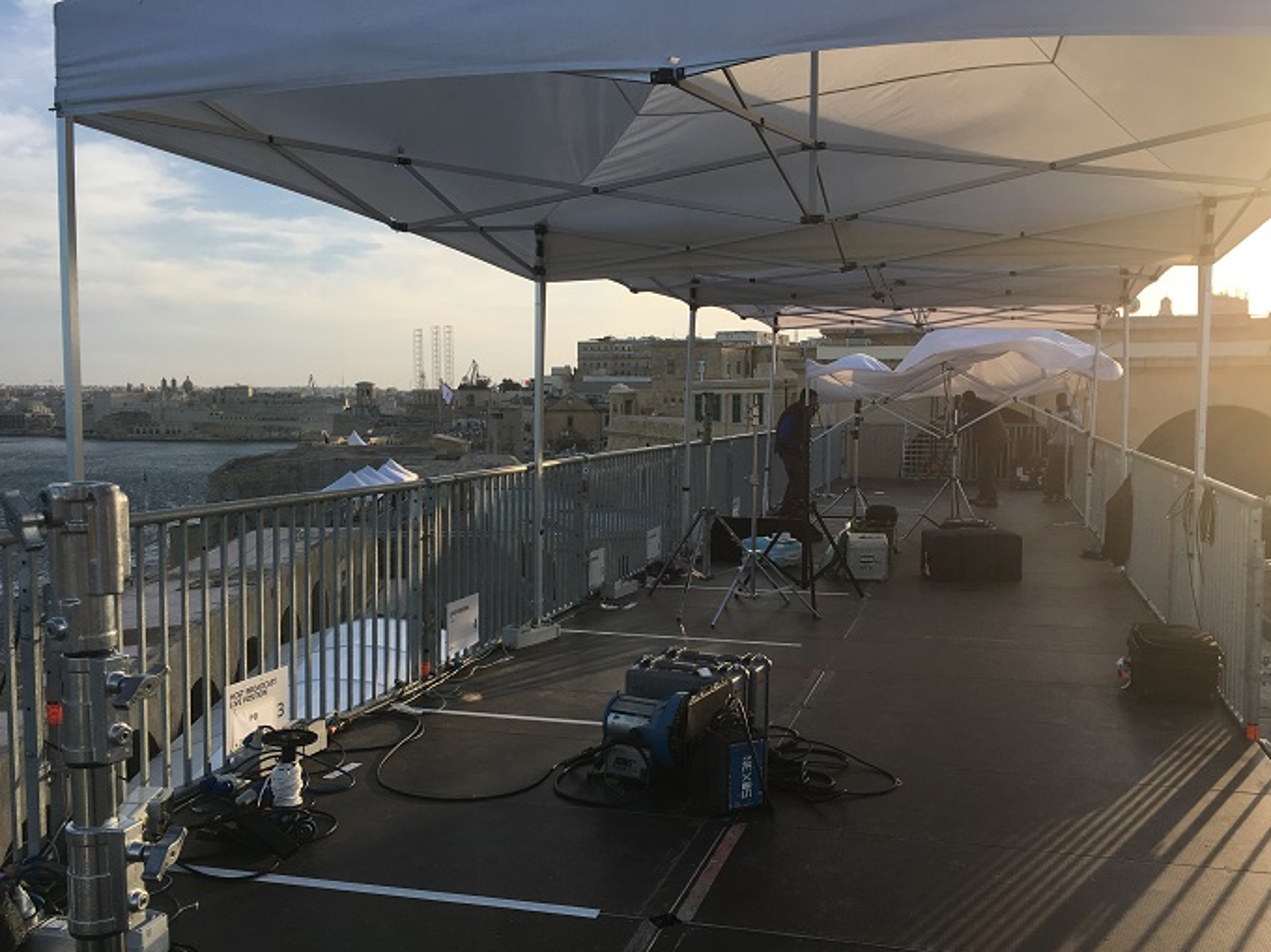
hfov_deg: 56.8
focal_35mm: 32
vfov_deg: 44.1
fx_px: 1174
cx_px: 695
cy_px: 522
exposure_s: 1/916
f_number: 2.2
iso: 25
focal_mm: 4.15
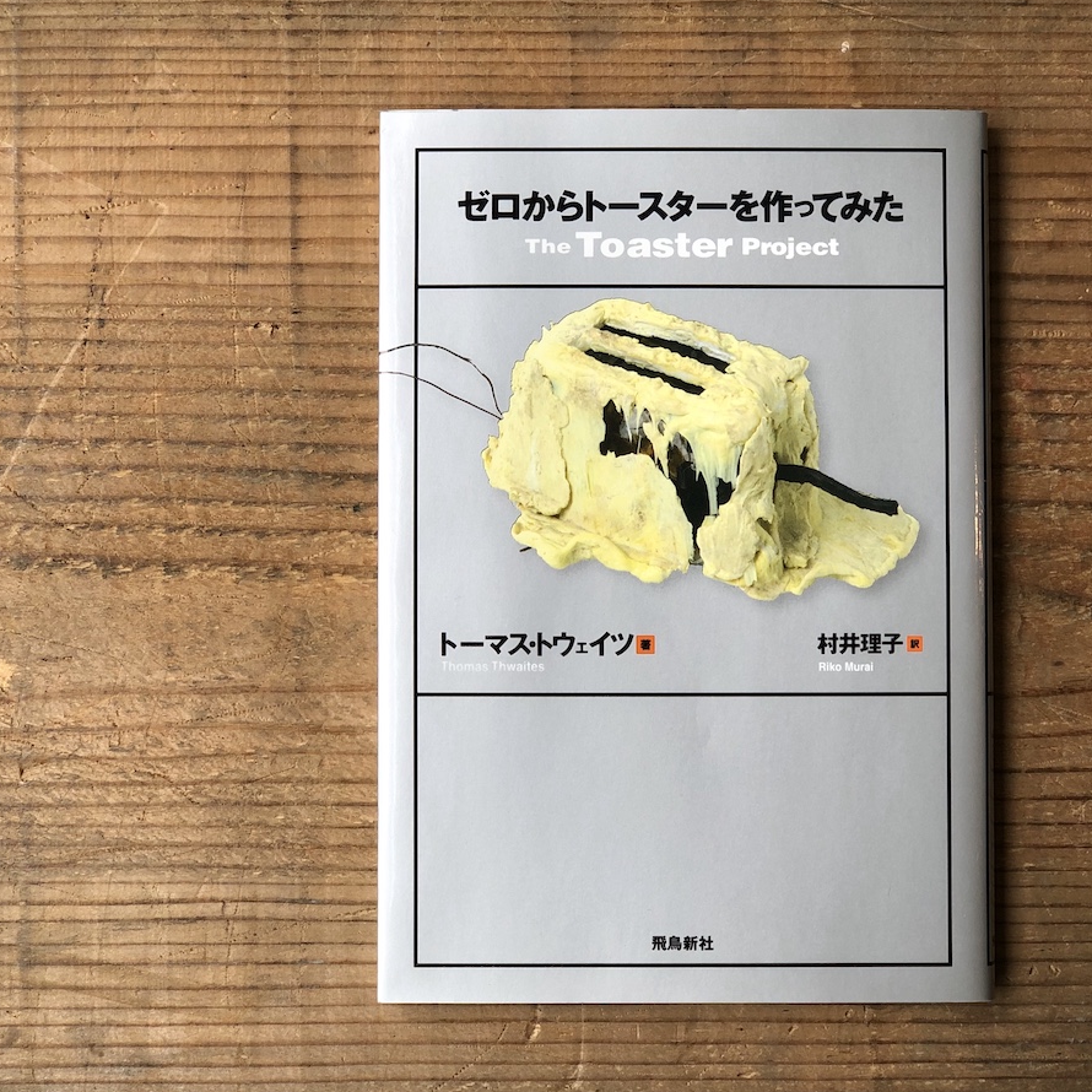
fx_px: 2213
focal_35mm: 62
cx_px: 683
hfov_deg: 27.6
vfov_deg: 27.7
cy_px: 548
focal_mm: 6
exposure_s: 1/100
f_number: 2.4
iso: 16
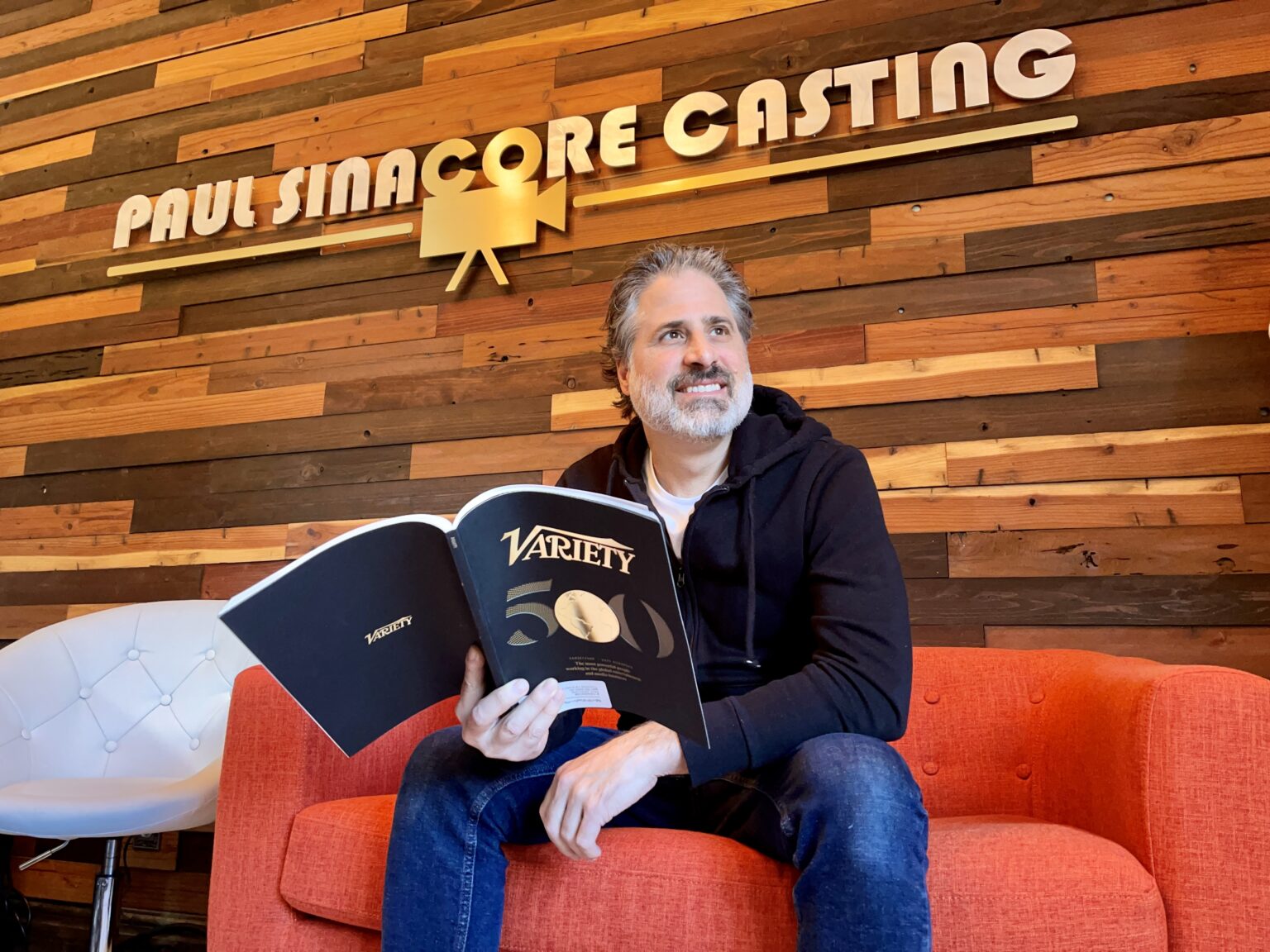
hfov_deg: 67.3
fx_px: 954
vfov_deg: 53.1
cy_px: 476
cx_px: 635
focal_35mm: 26
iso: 250
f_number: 1.6
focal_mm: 5.1
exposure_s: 1/50
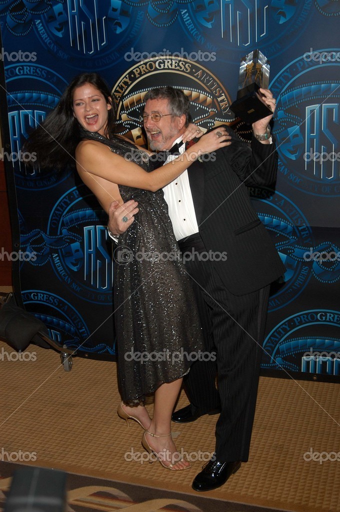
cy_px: 256
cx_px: 170
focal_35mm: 48
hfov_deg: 28.0
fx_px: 681
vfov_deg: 41.1
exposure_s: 1/180
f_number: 6.3
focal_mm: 32
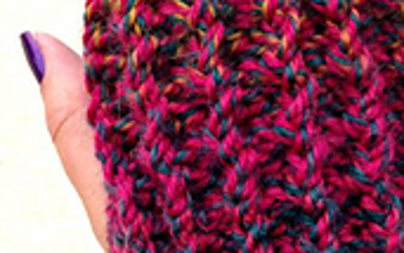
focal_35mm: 102
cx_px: 289
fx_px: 1123
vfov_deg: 12.8
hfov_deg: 20.3
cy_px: 213
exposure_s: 1/337
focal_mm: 4.12
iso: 50
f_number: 2.4
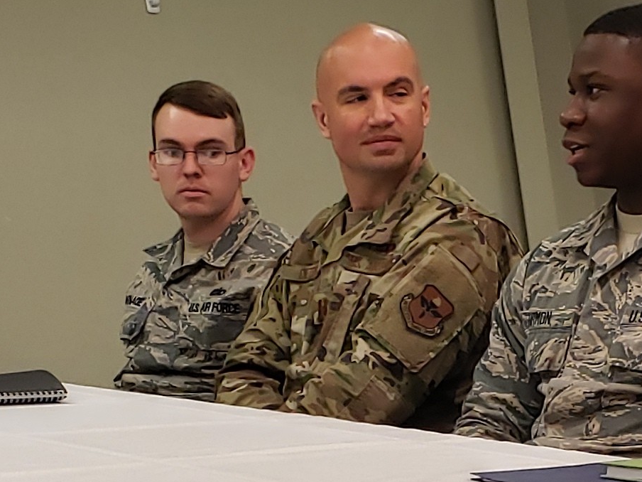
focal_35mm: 116
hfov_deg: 16.9
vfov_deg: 12.7
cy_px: 446
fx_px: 2151
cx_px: 486
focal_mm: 4.3
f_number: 2.4
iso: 250
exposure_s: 1/60
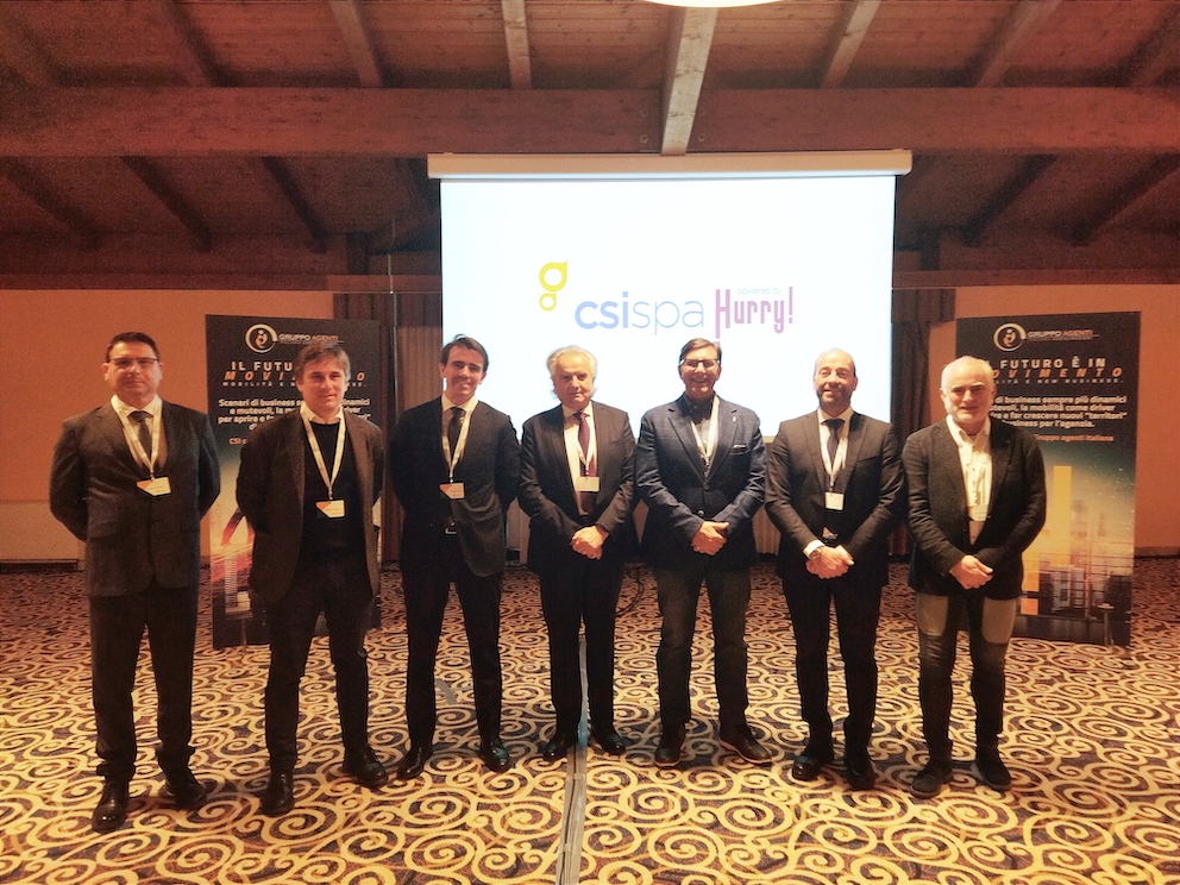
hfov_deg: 65.3
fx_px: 920
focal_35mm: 27
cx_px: 590
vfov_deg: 51.4
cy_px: 442
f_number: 1.79
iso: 109
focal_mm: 4.71
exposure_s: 1/50
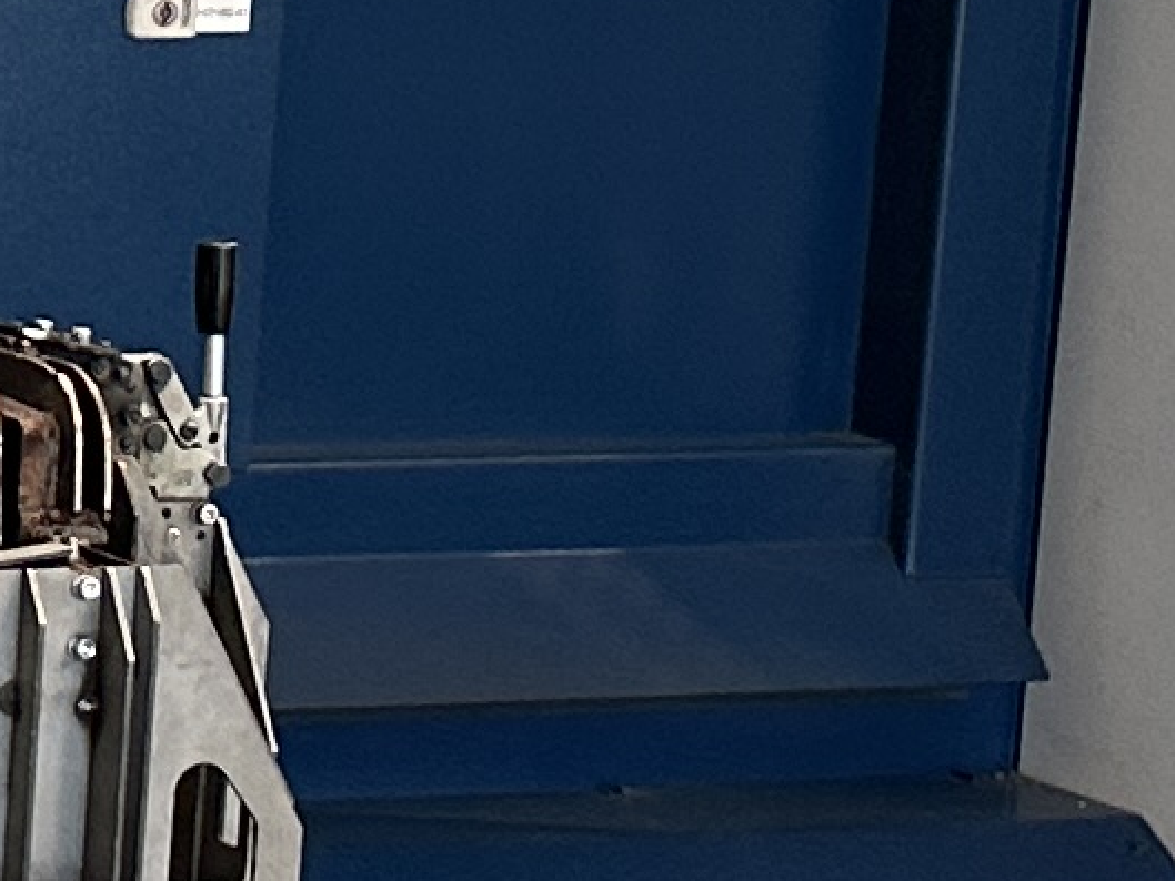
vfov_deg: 8.1
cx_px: -1541
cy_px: 375
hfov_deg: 9.7
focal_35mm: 183
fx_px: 6213
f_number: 1.78
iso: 160
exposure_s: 1/100
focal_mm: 6.86
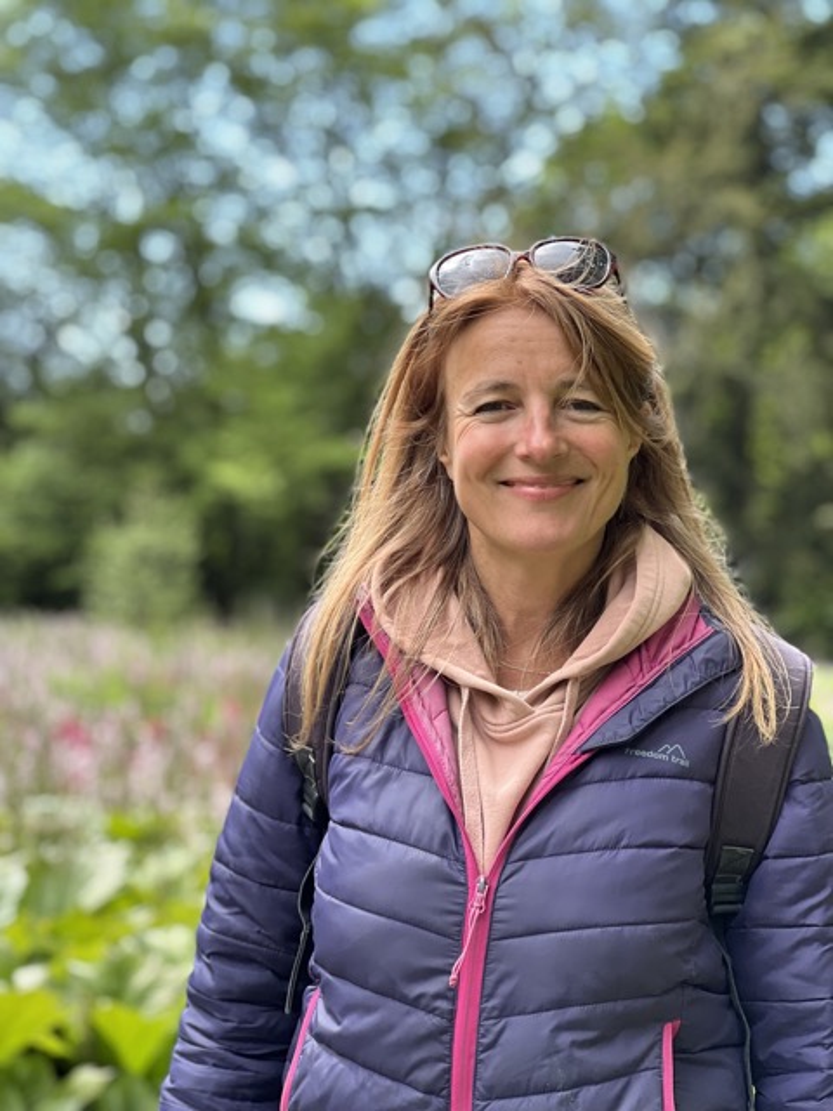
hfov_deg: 19.1
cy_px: 556
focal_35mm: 77
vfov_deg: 25.3
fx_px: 2471
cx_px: 416
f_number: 2.8
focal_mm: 9
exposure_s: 1/121
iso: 50
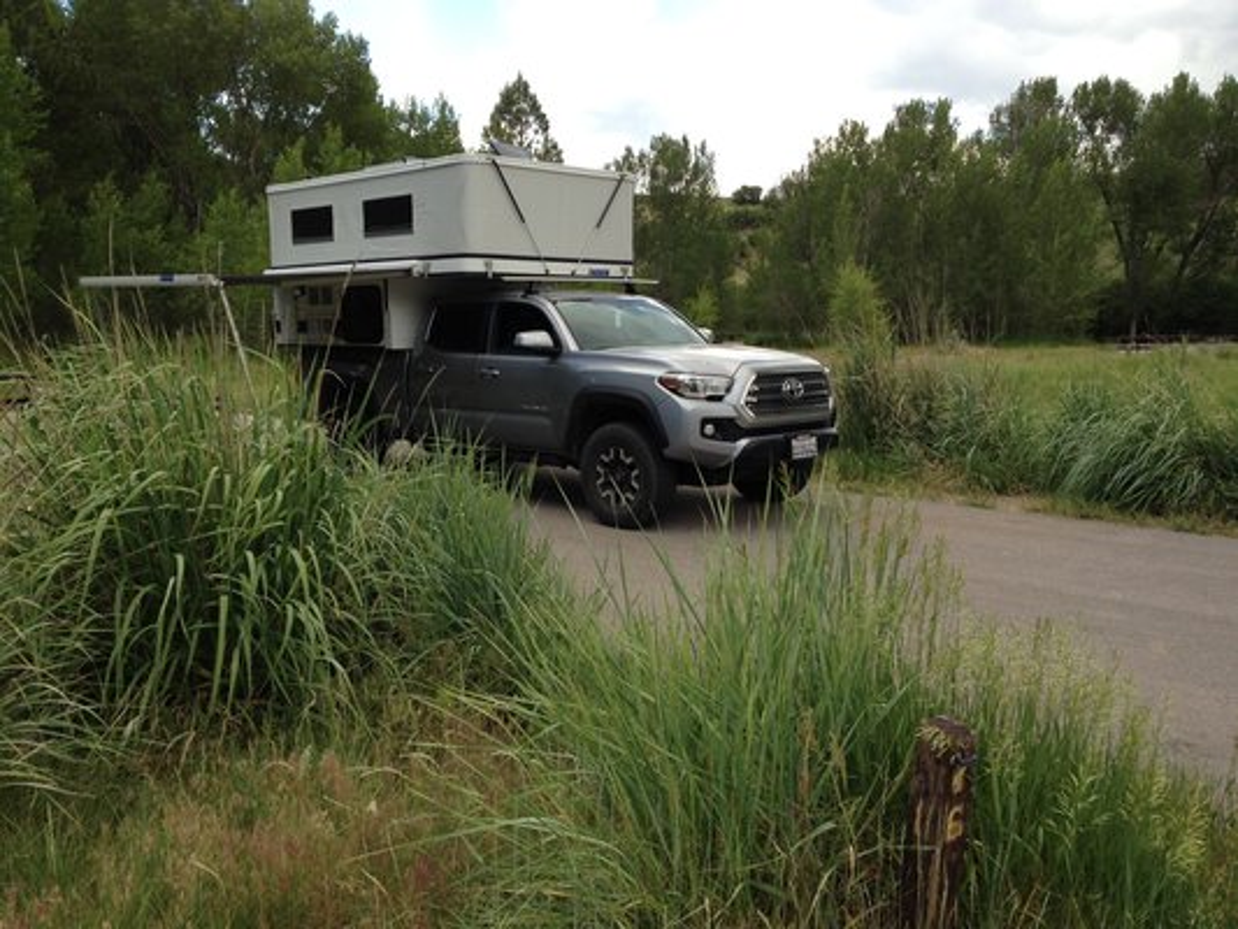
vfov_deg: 43.0
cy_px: 464
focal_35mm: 33
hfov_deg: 55.3
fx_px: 1180
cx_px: 619
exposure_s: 1/301
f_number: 2.4
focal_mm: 4.12
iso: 50
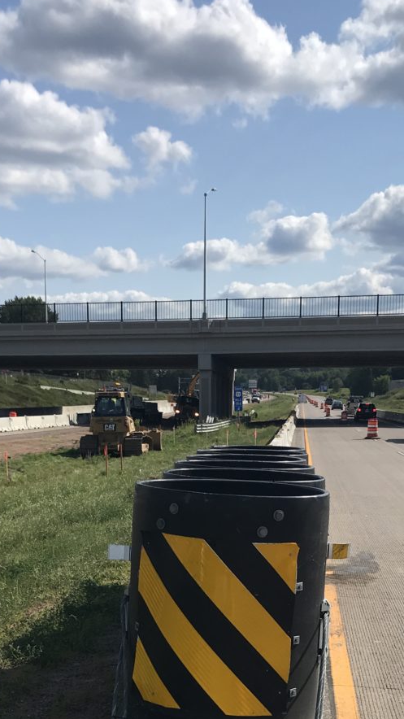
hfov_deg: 22.6
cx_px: 197
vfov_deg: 37.6
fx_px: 1010
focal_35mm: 53
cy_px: 586
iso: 20
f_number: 1.8
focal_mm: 3.99
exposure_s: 1/3690
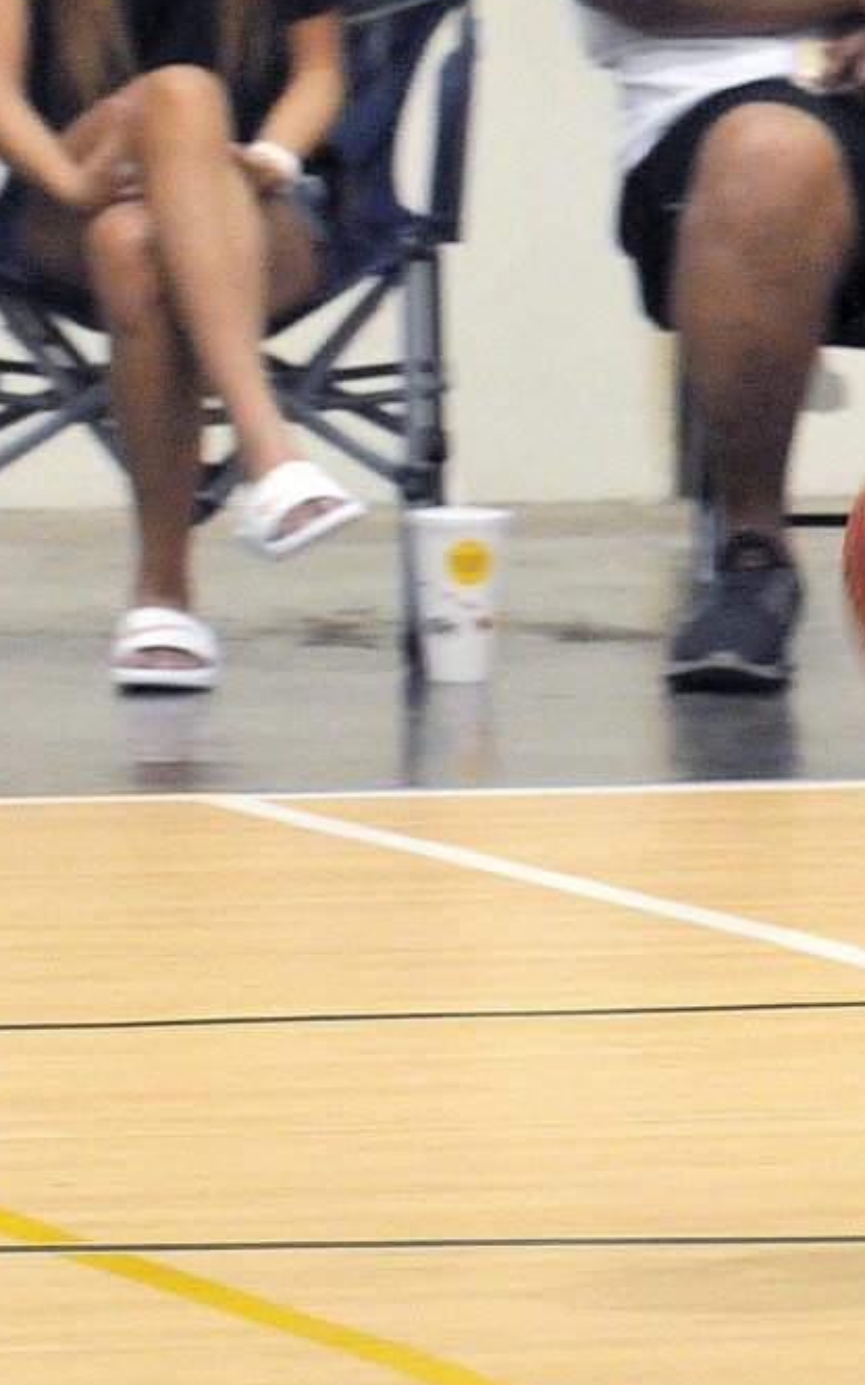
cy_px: 101
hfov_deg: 2.8
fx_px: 17451
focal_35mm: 462
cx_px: 1774
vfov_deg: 4.5
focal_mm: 105
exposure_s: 1/160
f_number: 5
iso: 2000
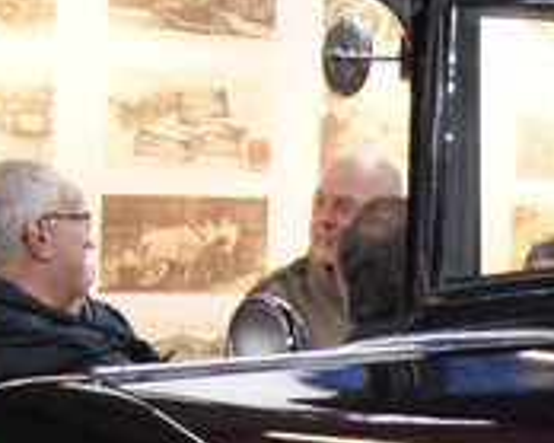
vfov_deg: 7.7
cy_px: 806
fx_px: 3179
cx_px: 748
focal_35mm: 194
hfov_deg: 9.7
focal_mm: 20
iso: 400
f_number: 5.6
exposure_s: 1/60
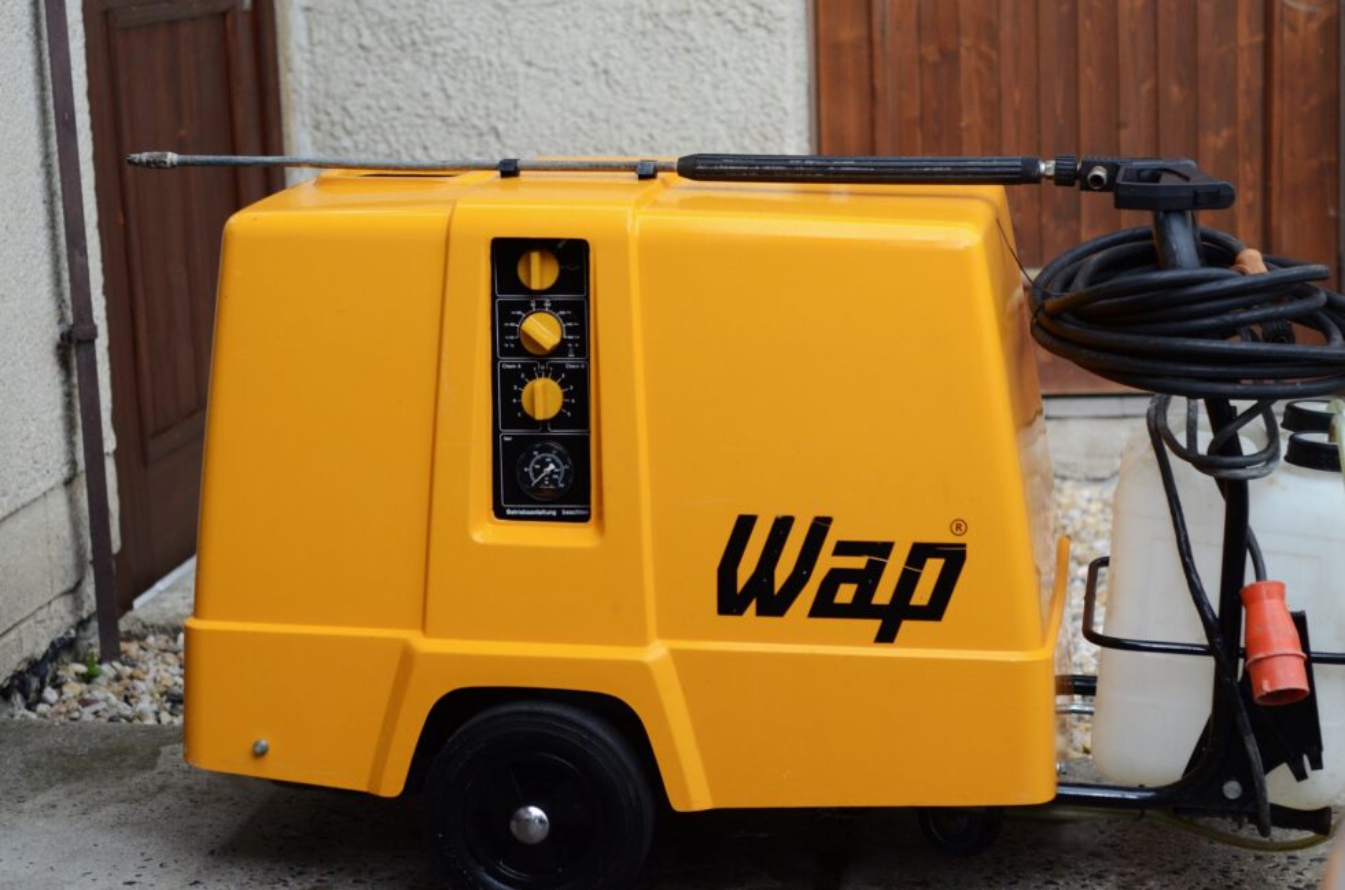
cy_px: 445
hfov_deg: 27.0
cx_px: 672
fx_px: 2796
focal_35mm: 75
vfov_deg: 18.1
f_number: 2.5
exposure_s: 1/1600
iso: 1000
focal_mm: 50
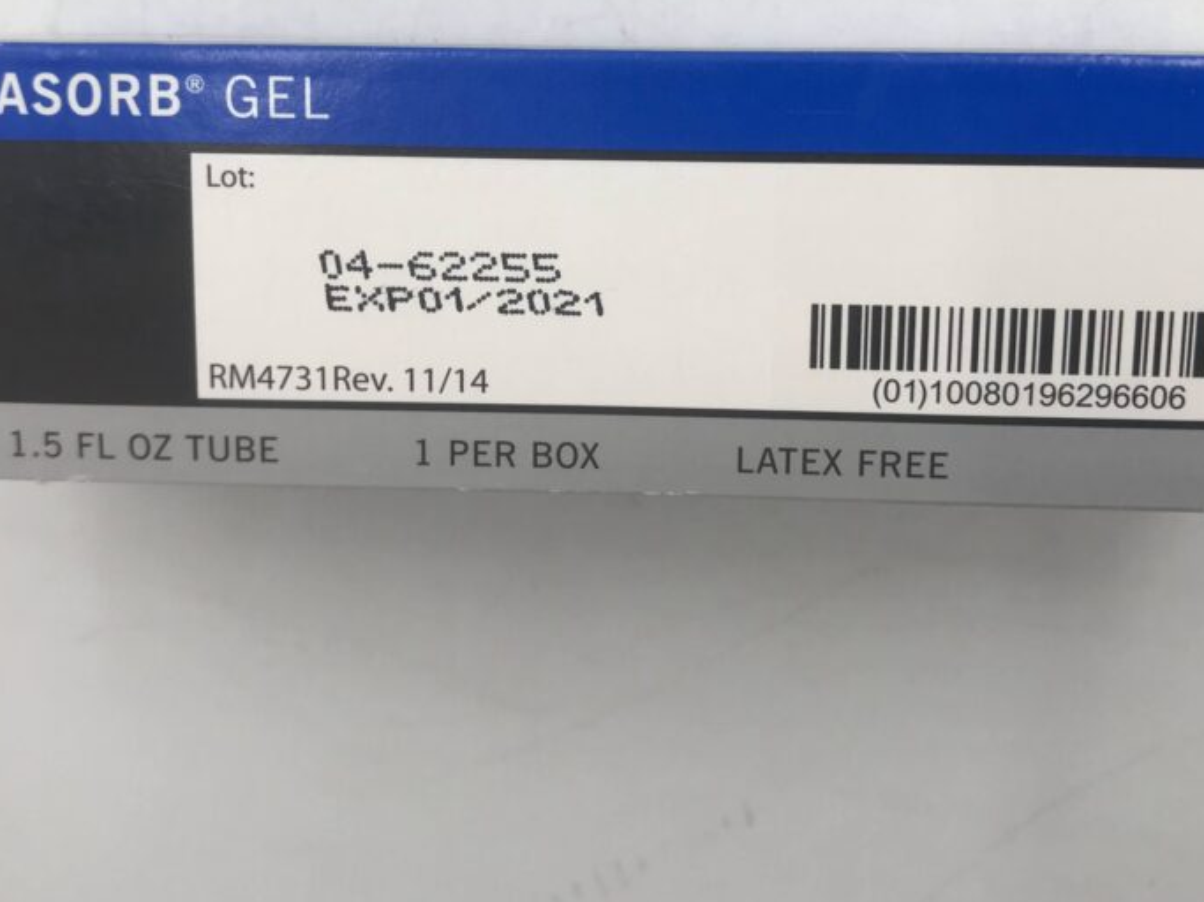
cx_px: 612
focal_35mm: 41
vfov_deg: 34.6
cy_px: 255
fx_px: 1426
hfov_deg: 45.8
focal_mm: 3.99
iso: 20
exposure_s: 1/120
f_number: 1.8
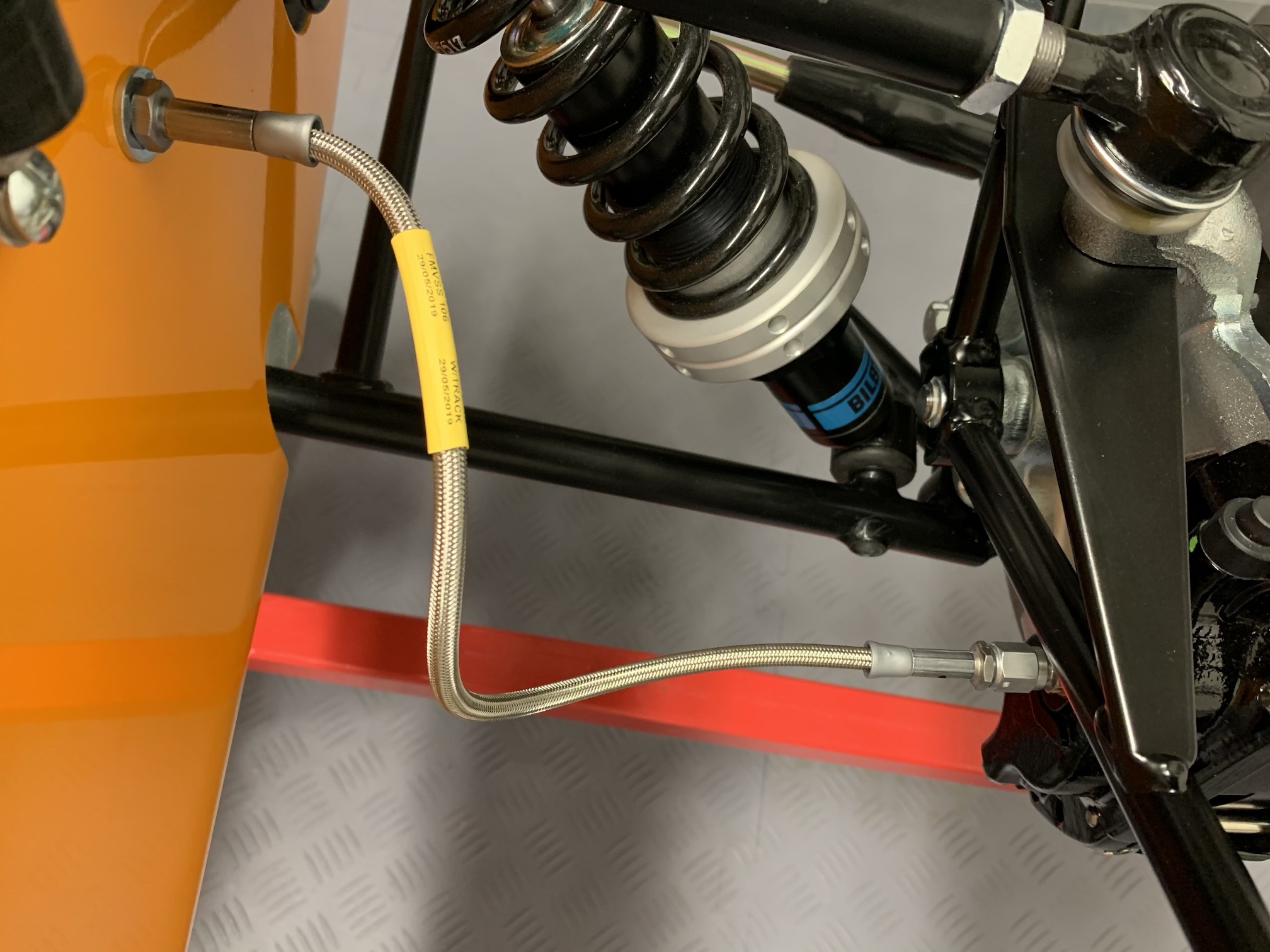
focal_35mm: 26
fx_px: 954
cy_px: 476
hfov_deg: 67.3
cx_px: 635
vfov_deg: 53.1
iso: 320
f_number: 1.8
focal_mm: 4.25
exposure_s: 1/50
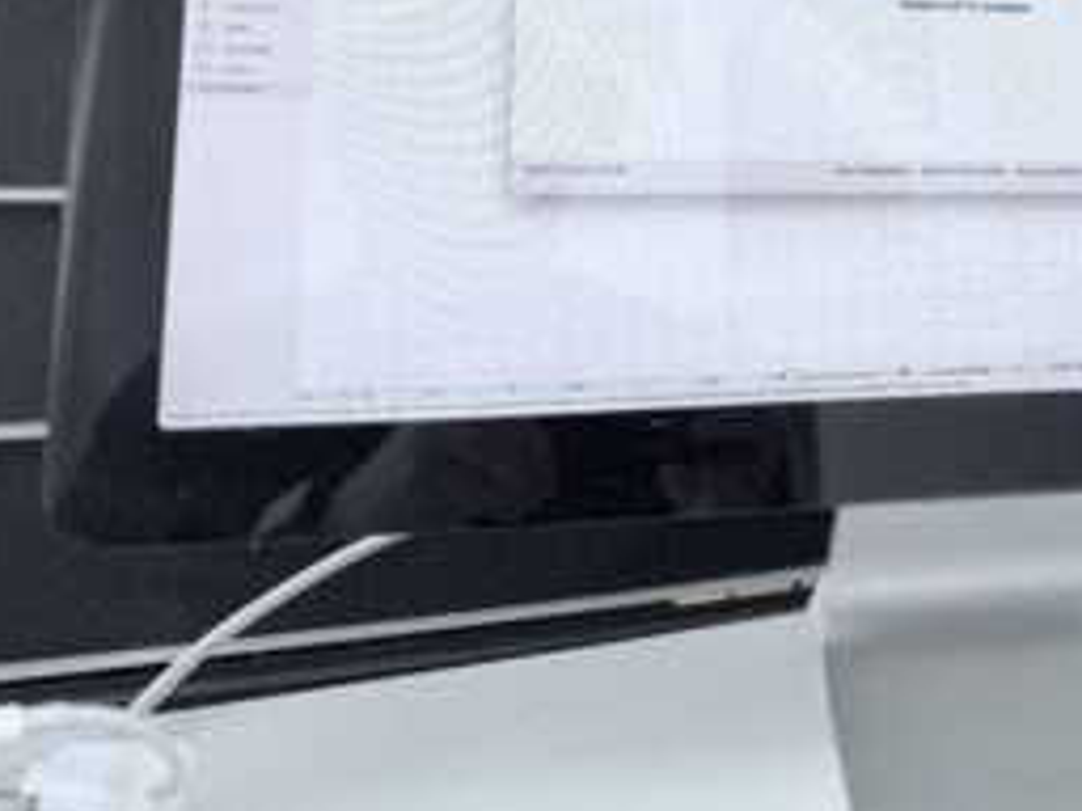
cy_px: 110
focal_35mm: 45
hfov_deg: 38.9
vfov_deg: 31.0
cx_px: 989
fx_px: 1407
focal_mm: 6.76
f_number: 1.78
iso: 64
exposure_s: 1/159
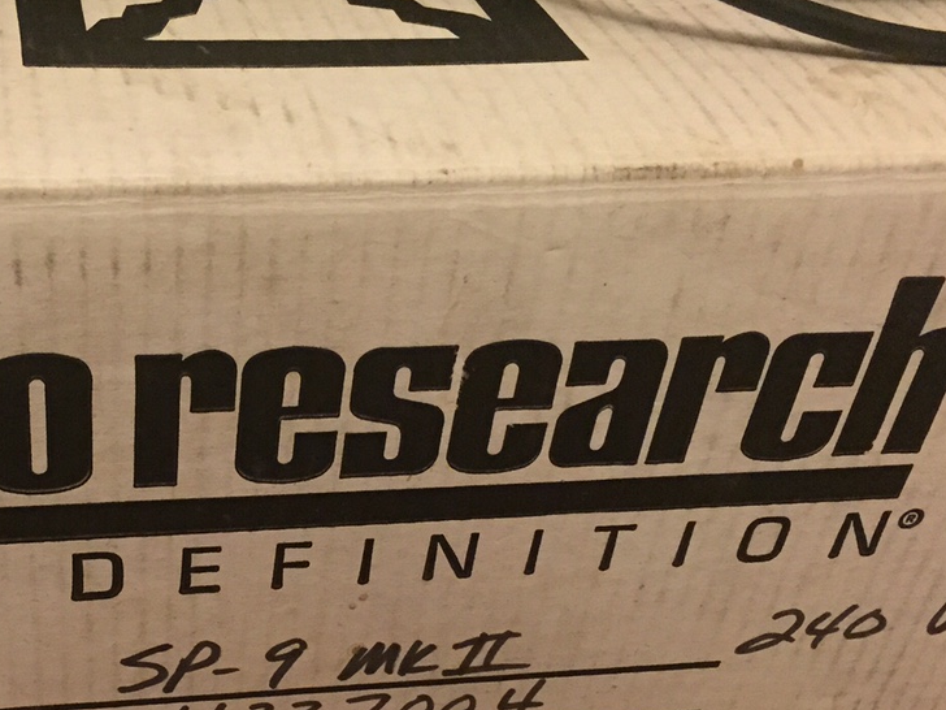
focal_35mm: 51
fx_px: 1394
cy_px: 538
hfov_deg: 36.5
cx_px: 225
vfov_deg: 28.1
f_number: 2.2
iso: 320
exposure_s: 1/15
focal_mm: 4.15
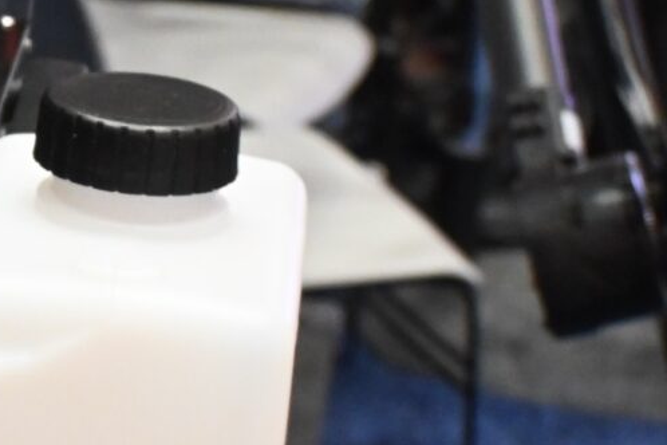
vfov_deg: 7.3
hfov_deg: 10.5
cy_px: 290
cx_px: -340
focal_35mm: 188
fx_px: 3484
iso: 3200
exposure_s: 1/100
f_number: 4.8
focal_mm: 30.5
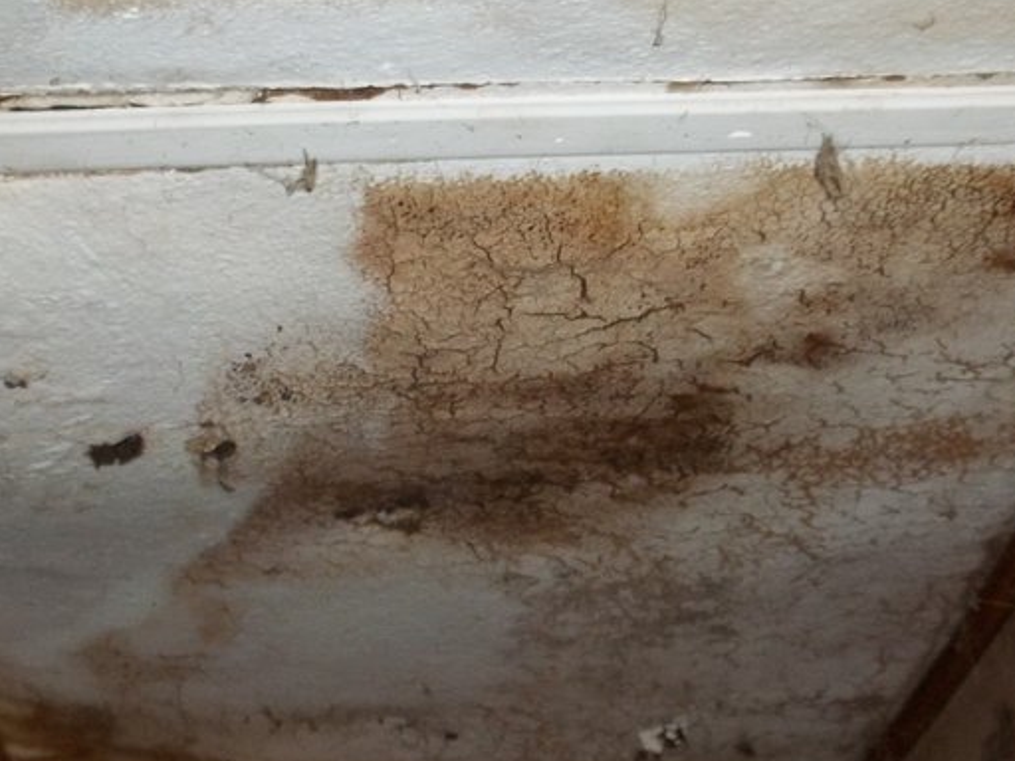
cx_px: 537
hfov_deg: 29.4
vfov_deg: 22.2
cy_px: 466
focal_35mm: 66
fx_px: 1935
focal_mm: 5.9
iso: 160
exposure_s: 1/30
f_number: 3.3
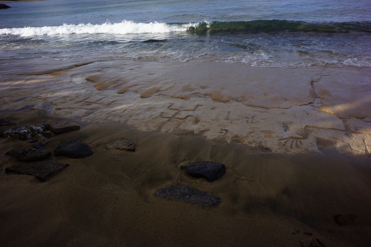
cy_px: 124
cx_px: 186
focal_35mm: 24
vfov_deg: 53.1
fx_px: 247
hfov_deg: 73.7
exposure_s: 1/100
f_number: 11
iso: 100
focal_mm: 16
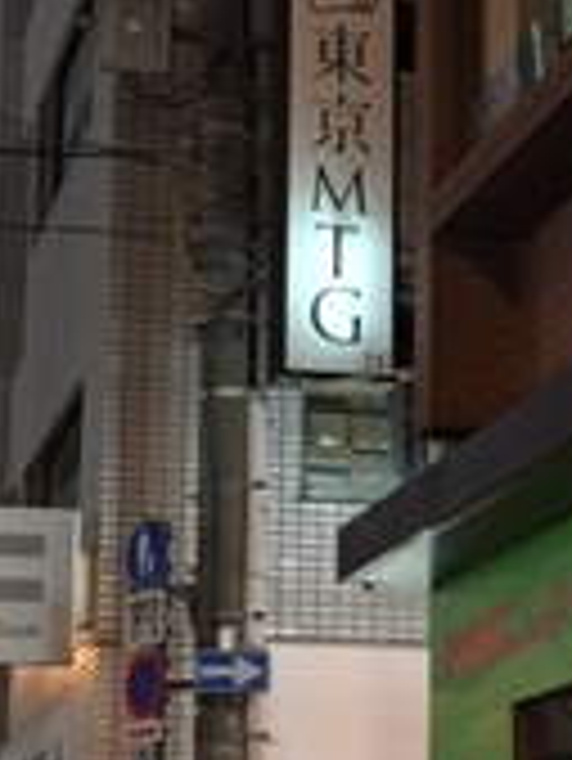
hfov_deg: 13.1
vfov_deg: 17.9
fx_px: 2420
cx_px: 712
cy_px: 463
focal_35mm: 110
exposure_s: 1/15
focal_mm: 4.15
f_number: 2.2
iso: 250
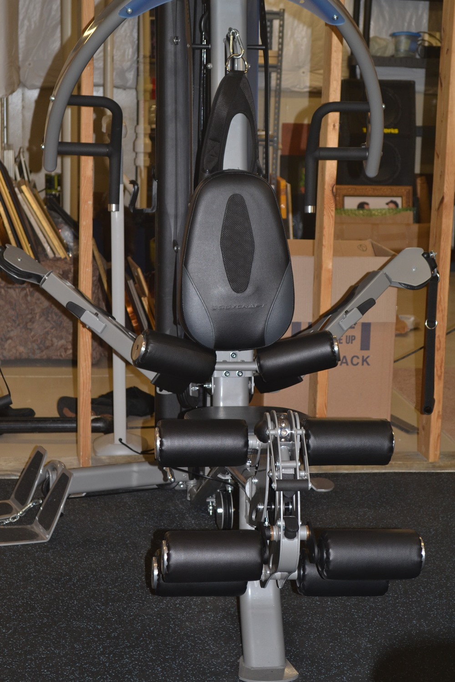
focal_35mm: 72
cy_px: 341
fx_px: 1365
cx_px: 228
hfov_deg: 18.9
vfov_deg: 28.1
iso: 400
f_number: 5.6
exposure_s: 1/60
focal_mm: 48
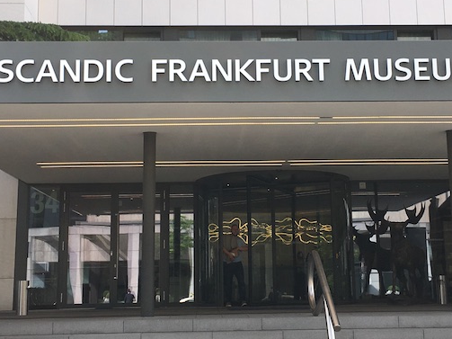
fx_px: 770
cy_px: 138
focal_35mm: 59
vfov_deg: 24.8
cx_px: 237
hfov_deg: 32.7
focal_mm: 4.15
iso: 25
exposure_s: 1/403
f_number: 2.2
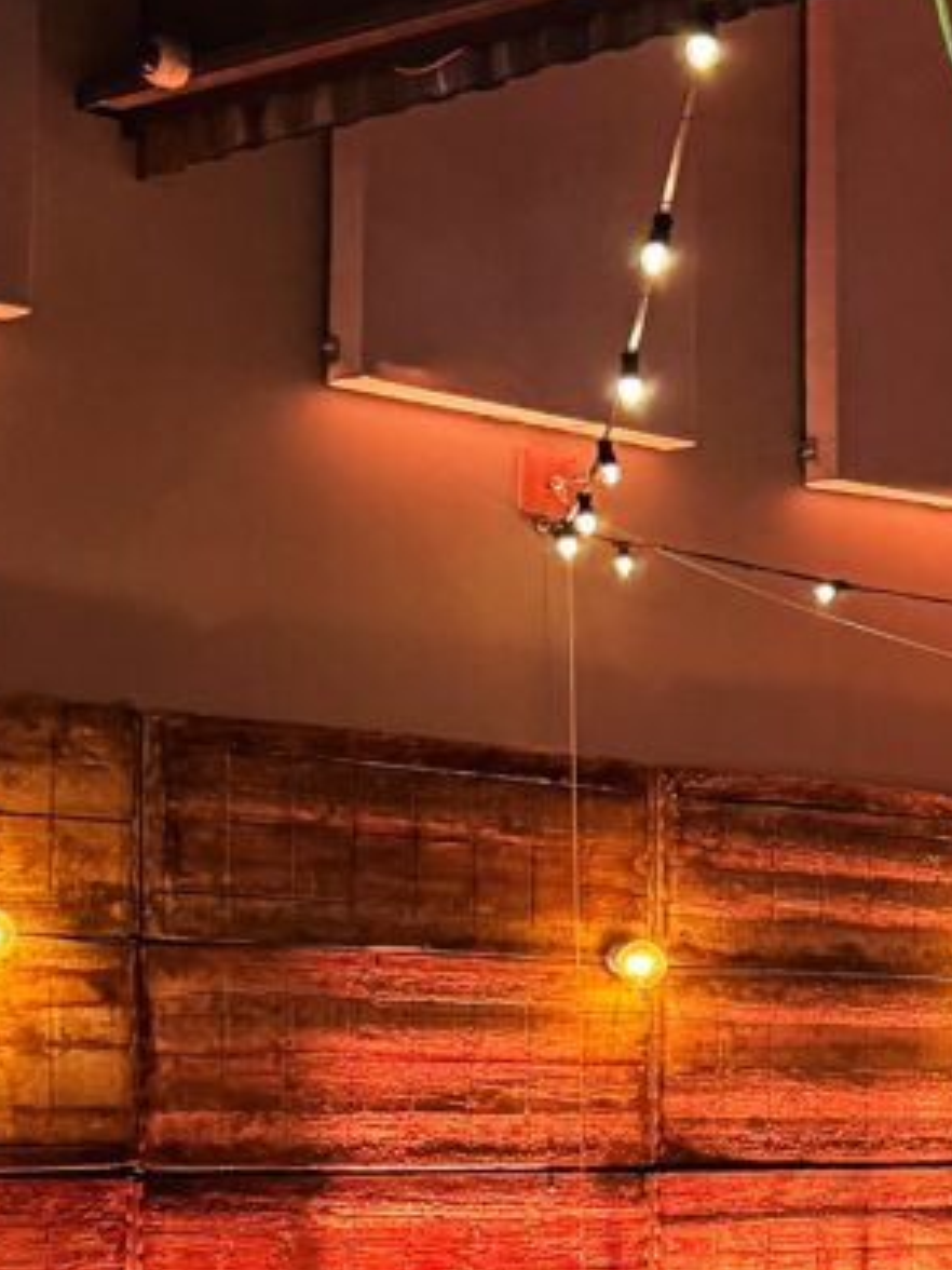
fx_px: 3594
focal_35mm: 98
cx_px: 1898
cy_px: 949
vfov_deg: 19.9
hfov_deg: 13.1
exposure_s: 1/52
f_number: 1.78
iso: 640
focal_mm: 6.76
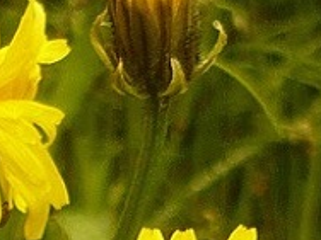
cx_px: 92
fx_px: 2068
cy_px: 380
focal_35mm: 223
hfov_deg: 8.9
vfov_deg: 6.6
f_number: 2.8
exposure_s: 1/250
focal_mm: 5.8
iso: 100
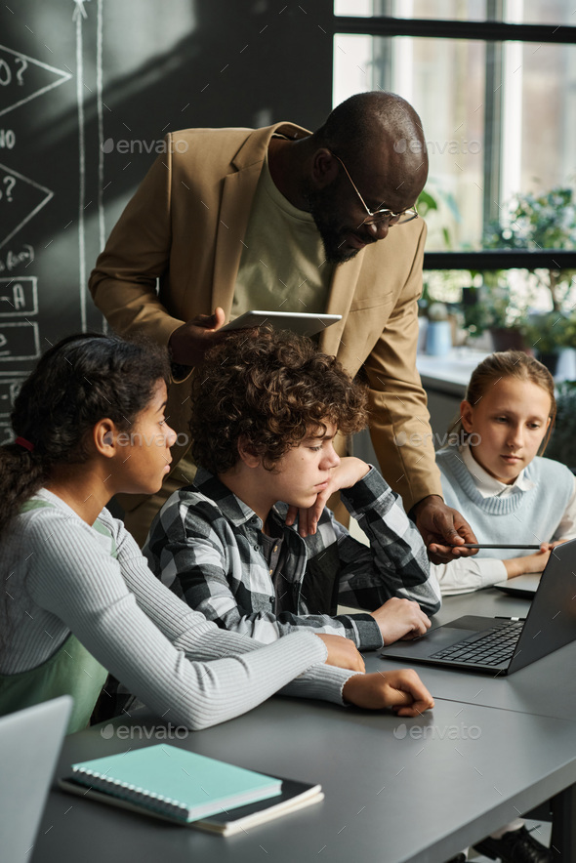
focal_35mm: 85
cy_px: 432
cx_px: 288
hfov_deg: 16.1
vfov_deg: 23.9
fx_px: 2038
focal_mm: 85
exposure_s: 1/250
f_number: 3.5
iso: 800
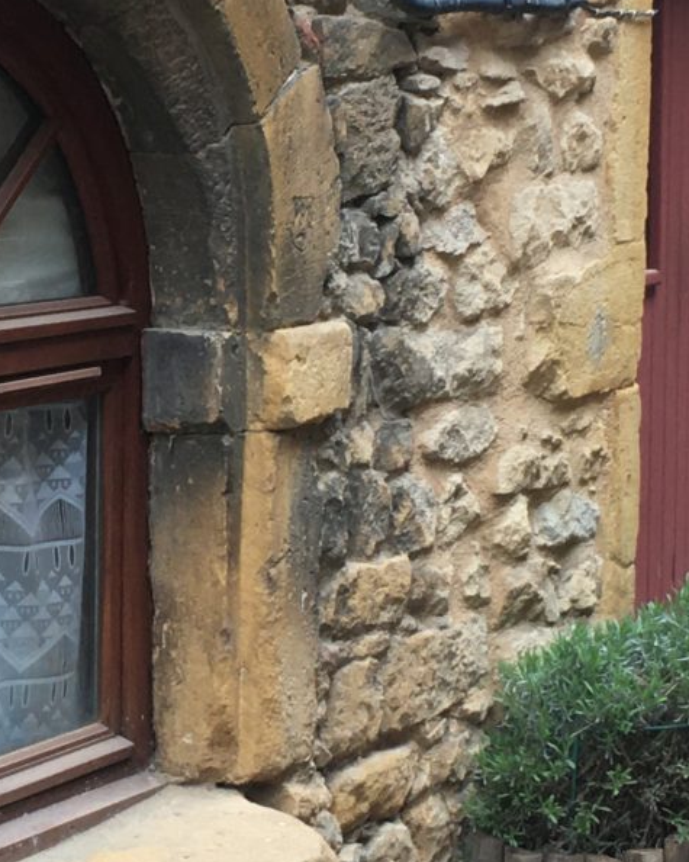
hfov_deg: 12.6
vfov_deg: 15.8
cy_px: 430
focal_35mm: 122
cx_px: 86
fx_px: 3111
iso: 40
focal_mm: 4.15
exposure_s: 1/100
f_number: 2.2
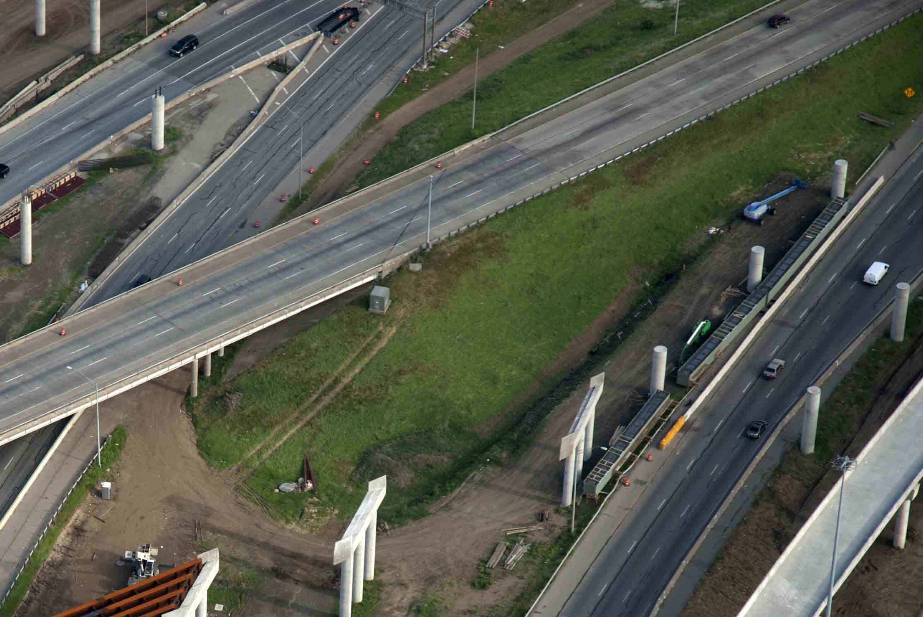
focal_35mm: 182
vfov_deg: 7.5
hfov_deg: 11.2
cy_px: 522
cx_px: 143
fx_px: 4671
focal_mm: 70
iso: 200
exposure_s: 1/640
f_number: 4.5
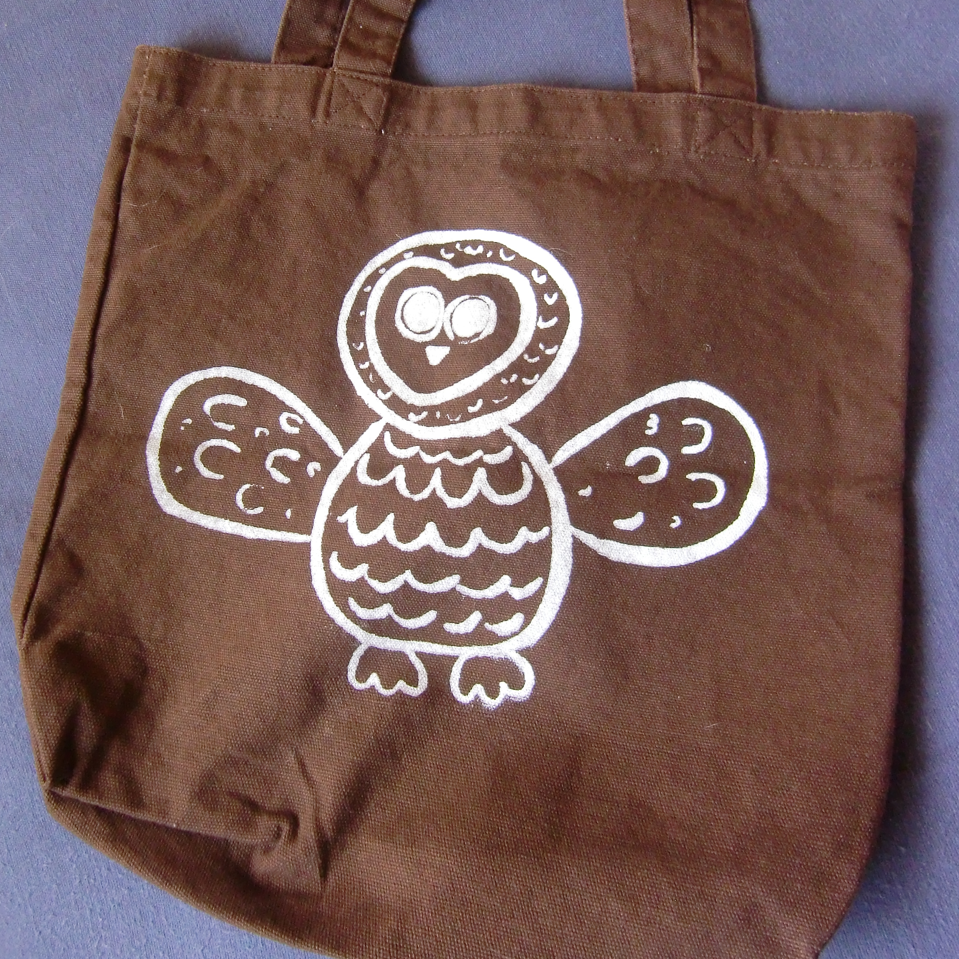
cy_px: 367
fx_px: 1066
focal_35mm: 34
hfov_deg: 48.4
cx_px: 473
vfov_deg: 48.1
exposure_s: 1/80
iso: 400
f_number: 2.6
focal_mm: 4.9
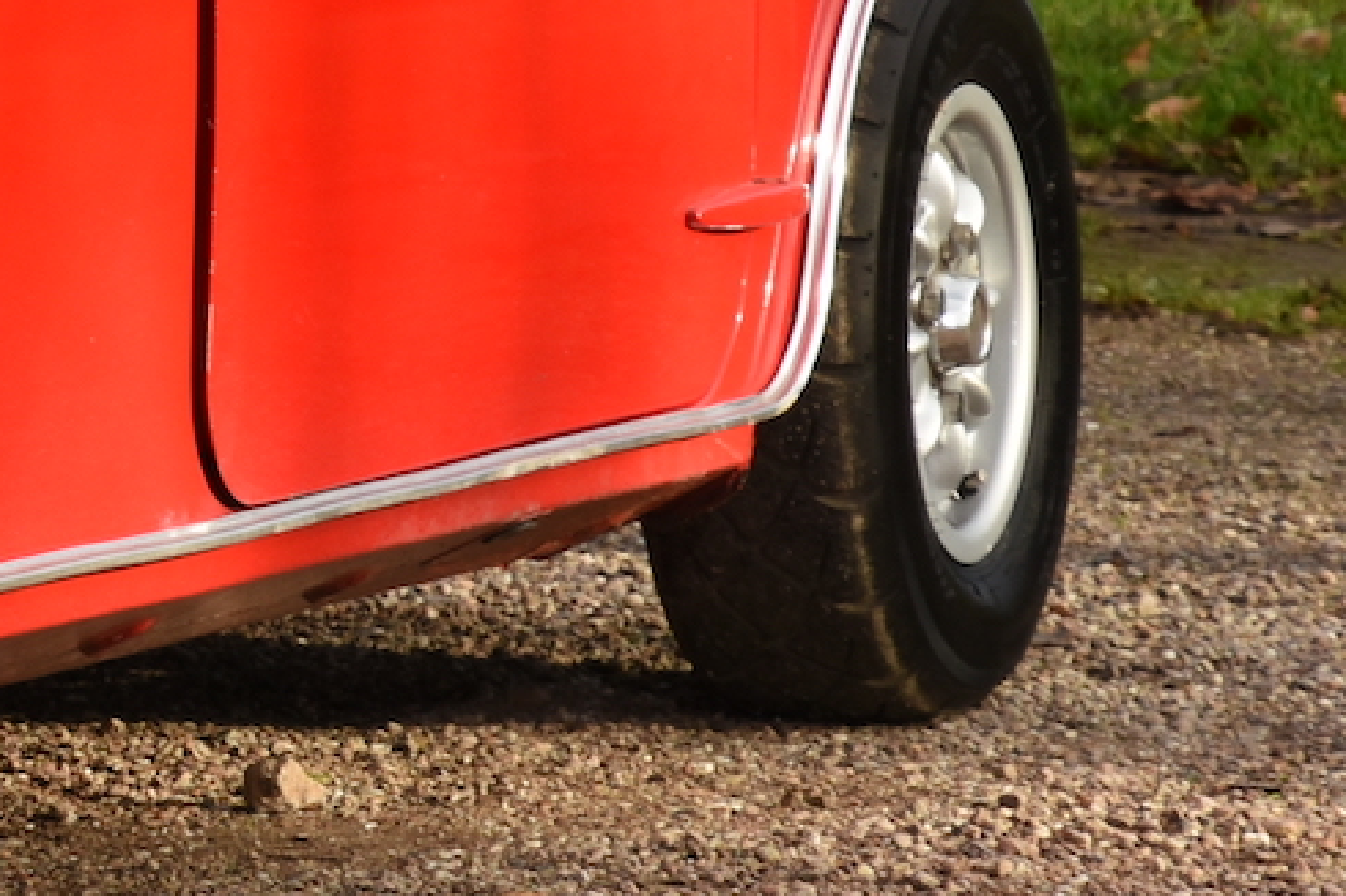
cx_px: -1247
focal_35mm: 336
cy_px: -410
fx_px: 12559
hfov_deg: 6.0
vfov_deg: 4.1
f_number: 9
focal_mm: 55
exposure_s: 1/60
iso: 200
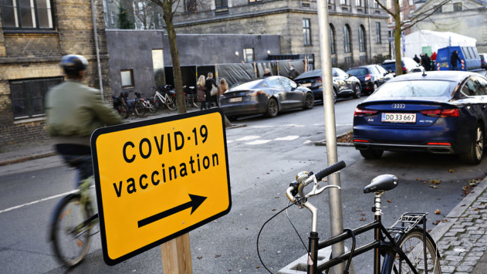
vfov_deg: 27.1
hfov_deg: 46.4
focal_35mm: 44
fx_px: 568
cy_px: 120
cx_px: 248
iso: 64
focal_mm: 41
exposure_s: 1/30
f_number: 7.1
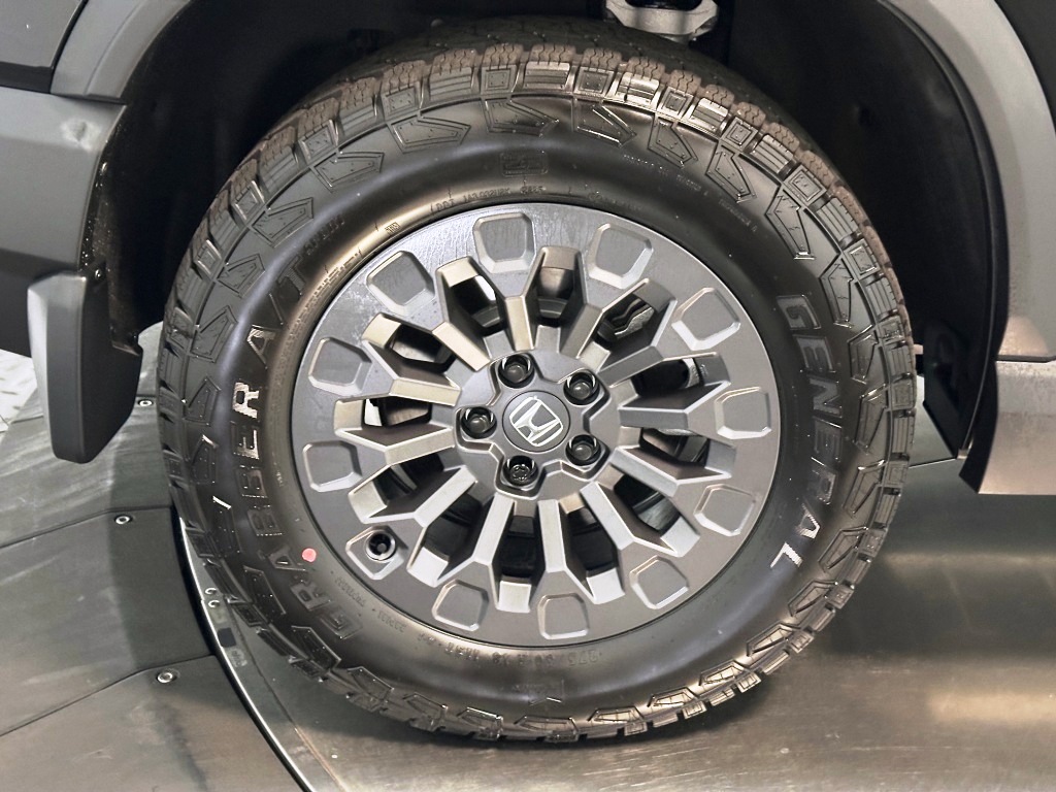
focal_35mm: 48
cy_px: 396
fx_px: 1464
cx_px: 528
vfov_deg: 30.3
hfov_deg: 39.7
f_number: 1.78
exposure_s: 1/24
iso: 640
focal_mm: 6.86
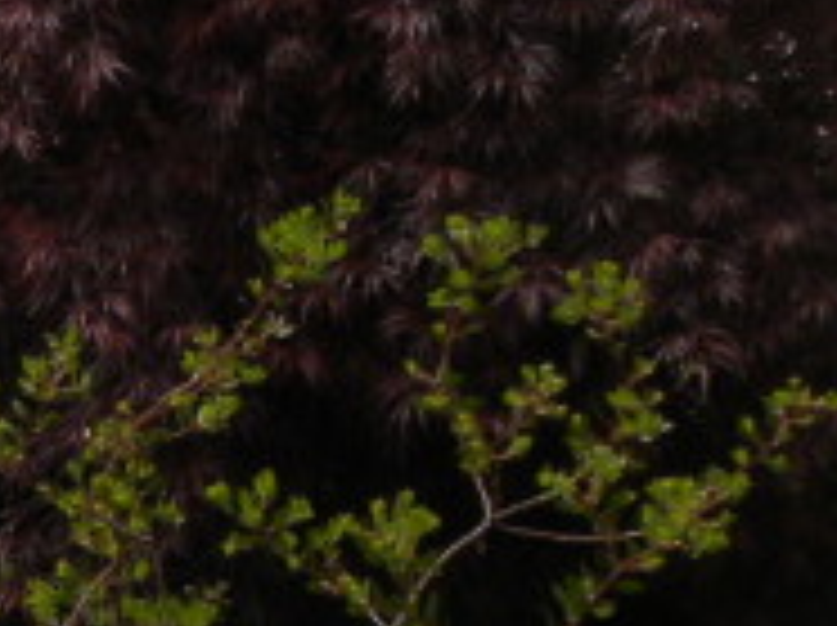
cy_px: 198
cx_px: -1094
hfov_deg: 8.9
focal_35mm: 204
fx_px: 4926
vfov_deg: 7.3
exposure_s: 1/306
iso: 64
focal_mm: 6.6
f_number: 5
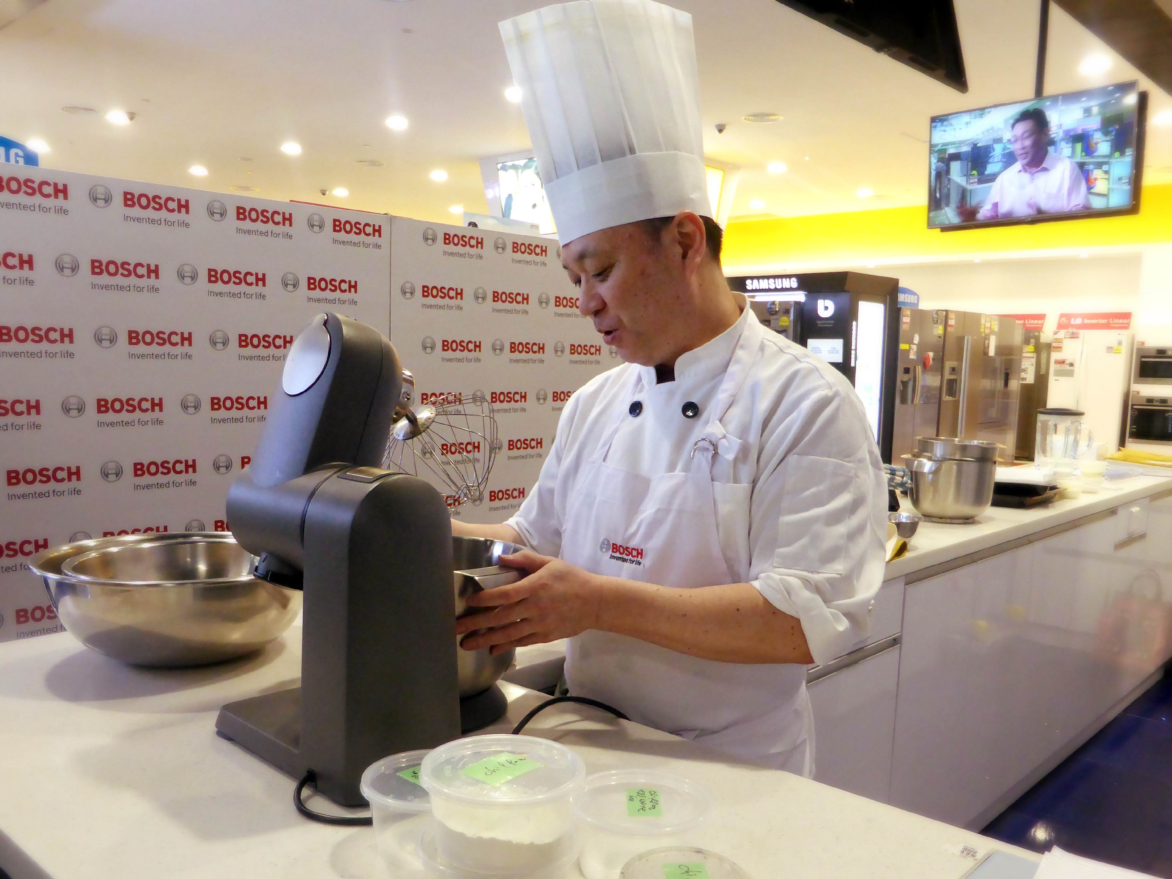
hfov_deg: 69.4
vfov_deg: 54.9
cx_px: 586
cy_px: 440
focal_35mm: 25
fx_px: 846
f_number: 3.3
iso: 400
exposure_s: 1/50
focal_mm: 4.3
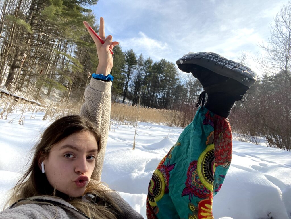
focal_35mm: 23
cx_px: 146
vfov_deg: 58.9
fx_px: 193
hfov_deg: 73.9
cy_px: 110
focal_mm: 2.71
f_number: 2.2
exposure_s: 1/358
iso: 25
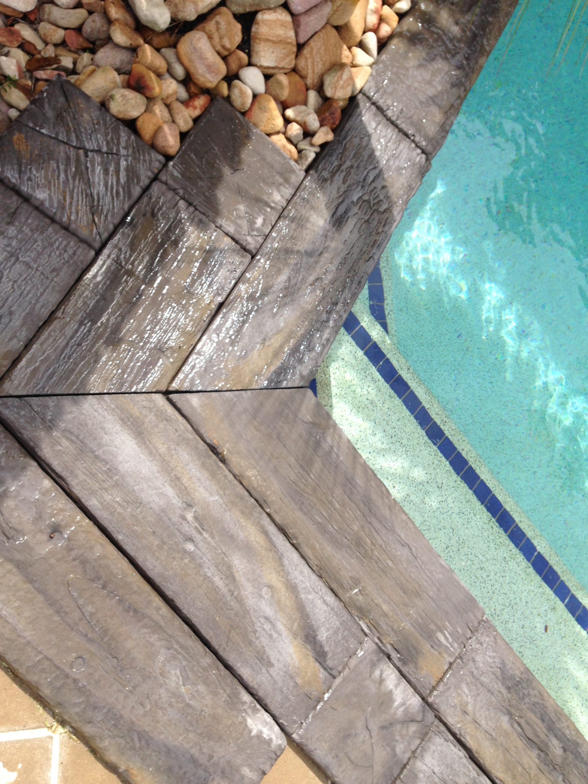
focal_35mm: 33
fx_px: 747
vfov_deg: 55.4
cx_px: 294
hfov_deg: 42.9
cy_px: 392
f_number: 2.4
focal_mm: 4.12
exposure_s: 1/919
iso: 50
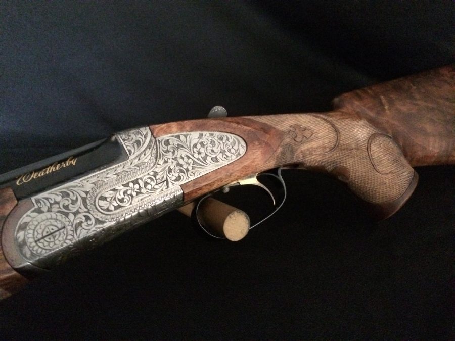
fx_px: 381
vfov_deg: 48.2
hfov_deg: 61.7
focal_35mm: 29
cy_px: 170
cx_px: 228
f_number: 2.2
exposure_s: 1/15
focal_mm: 4.15
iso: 1250
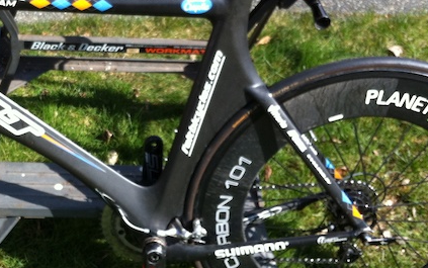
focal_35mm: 70
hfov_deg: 28.7
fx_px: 817
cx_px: 86
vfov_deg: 18.6
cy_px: 102
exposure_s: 1/425
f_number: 2.8
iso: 80
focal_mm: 3.85
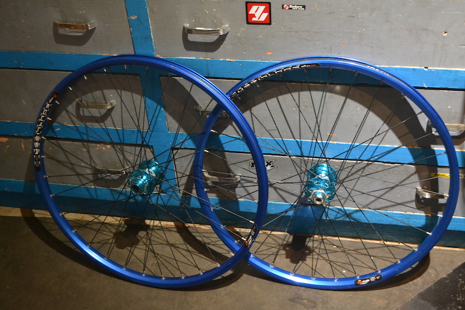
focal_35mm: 48
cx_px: 232
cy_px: 155
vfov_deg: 28.1
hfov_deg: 41.1
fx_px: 620
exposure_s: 1/15
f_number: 4.8
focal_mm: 32
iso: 2200
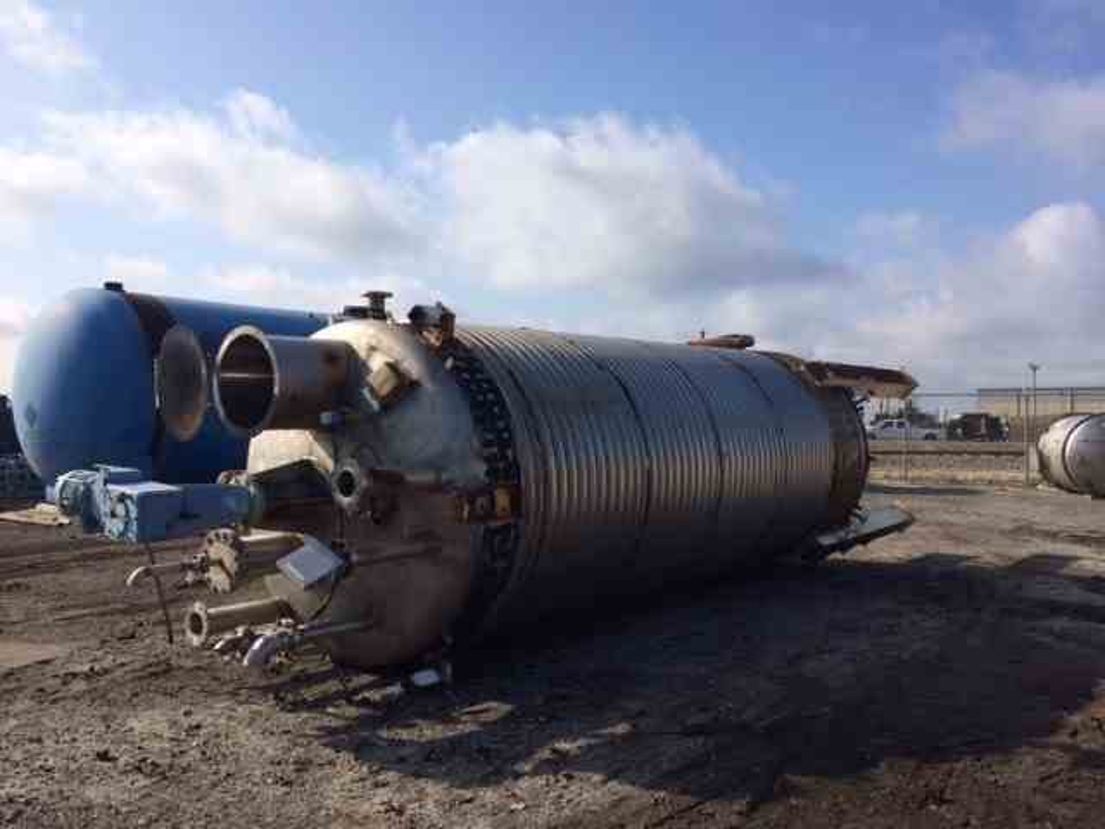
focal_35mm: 29
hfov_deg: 61.7
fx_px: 926
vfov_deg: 48.2
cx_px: 552
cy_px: 414
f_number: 2.2
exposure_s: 1/3425
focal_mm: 4.15
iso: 32
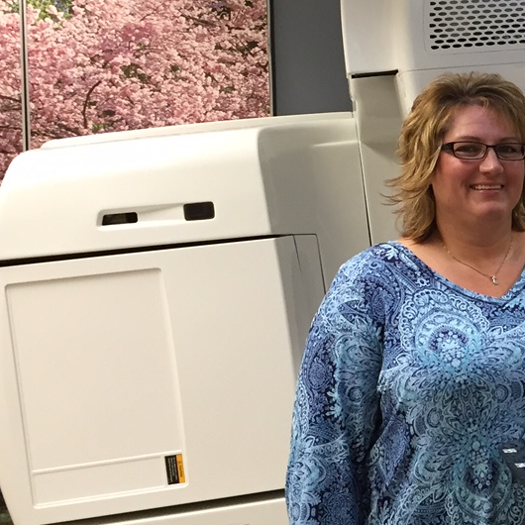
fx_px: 1356
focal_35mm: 79
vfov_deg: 21.9
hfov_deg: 19.6
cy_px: 262
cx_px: 739
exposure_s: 1/30
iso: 80
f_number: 2.2
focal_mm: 4.15
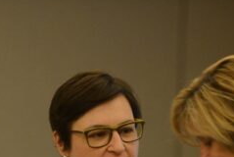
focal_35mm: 642
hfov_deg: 3.2
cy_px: 242
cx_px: 107
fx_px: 4178
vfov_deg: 2.1
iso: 3200
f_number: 2.8
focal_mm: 200
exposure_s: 1/320
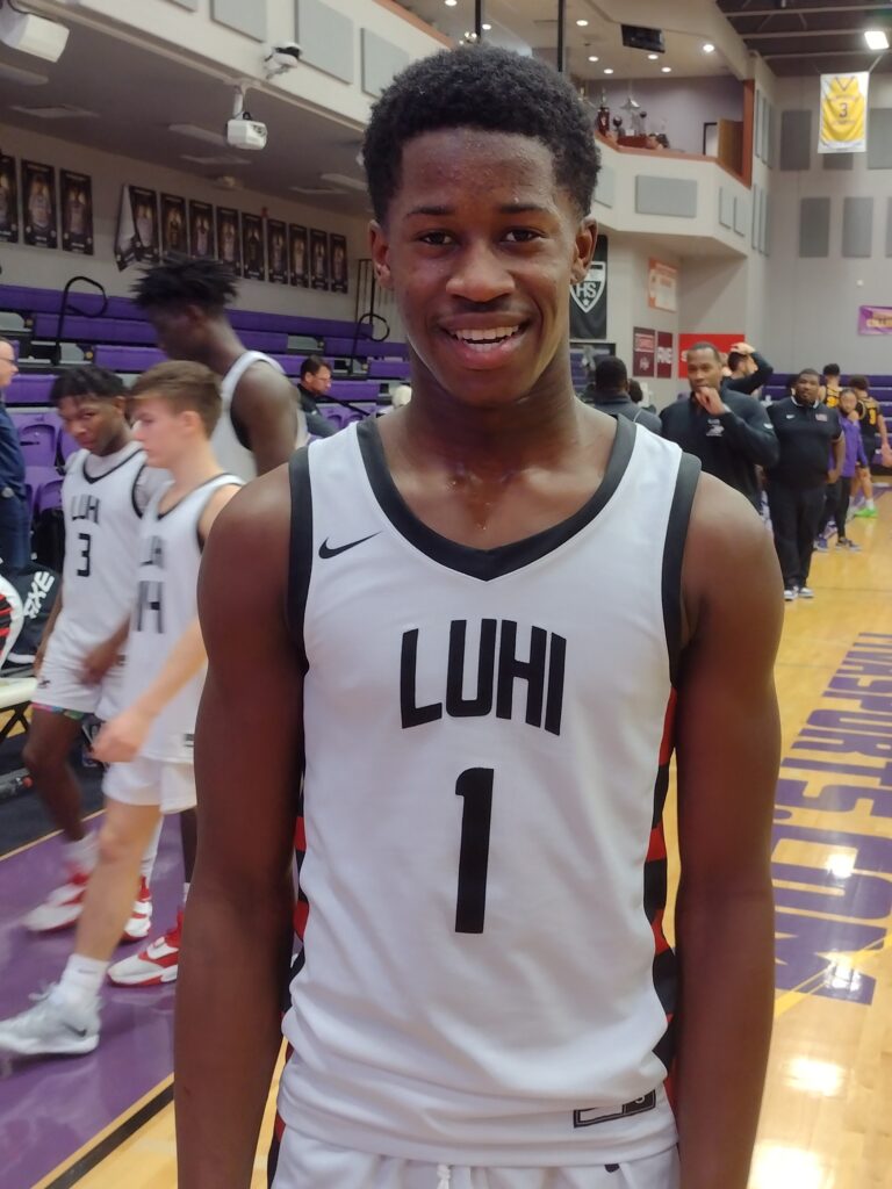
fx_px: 928
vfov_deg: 65.3
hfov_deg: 51.4
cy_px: 594
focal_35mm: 27
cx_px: 446
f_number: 1.7
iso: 157
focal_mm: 4.71
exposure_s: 1/40
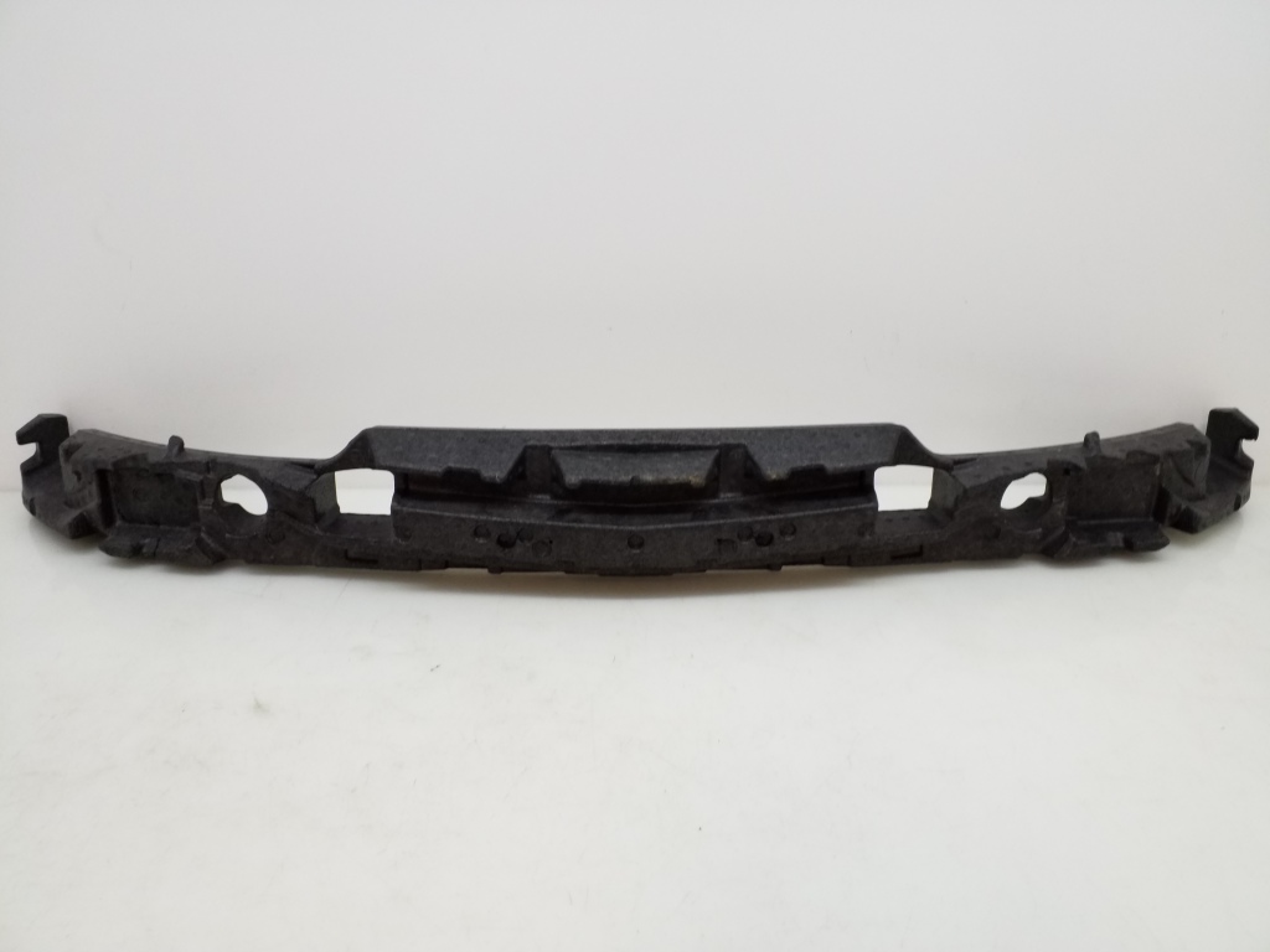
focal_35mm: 27
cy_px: 476
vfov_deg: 51.4
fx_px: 991
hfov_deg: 65.3
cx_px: 635
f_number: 1.9
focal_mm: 3.6
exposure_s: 1/50
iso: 100
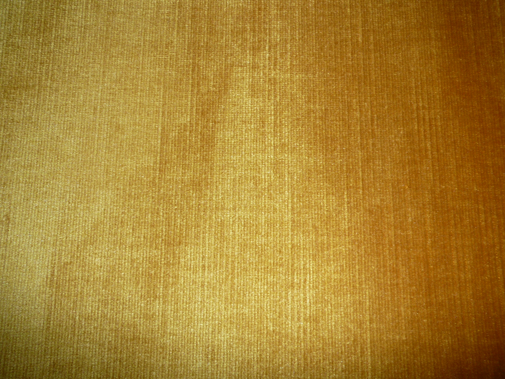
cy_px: 190
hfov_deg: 52.6
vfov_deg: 40.7
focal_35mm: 35
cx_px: 252
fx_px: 511
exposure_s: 1/30
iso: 80
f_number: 2.8
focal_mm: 5.2
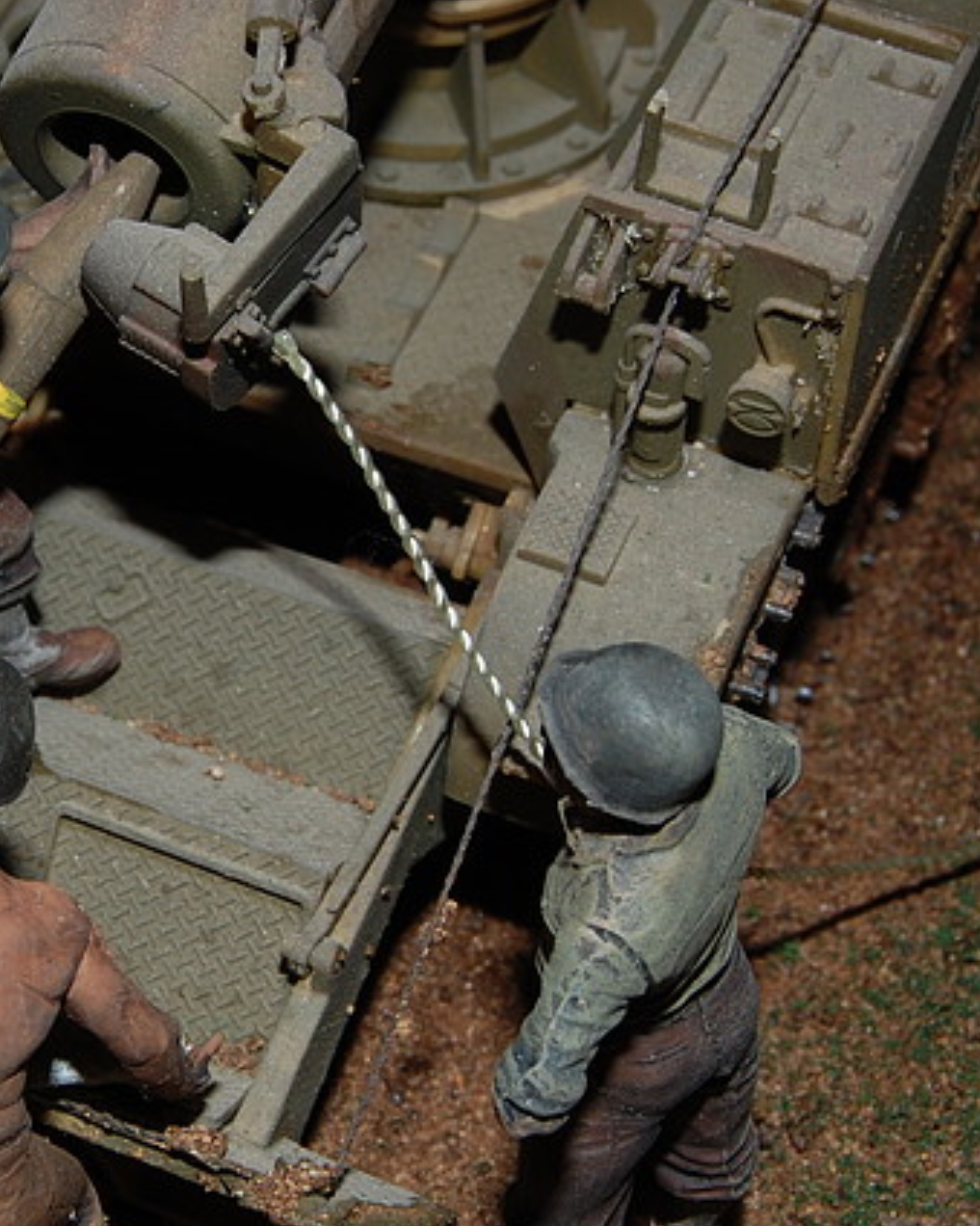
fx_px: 3844
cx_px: -4
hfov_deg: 14.3
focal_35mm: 106
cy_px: 640
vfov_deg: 18.1
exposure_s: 1/500
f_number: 16
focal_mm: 40
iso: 200
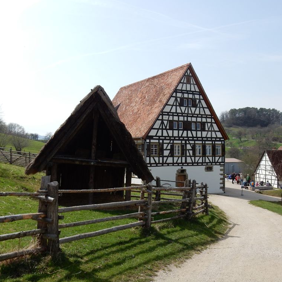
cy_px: 140
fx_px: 332
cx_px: 142
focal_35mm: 36
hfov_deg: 46.0
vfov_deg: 46.0
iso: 125
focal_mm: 5.4
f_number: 4
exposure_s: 1/1000
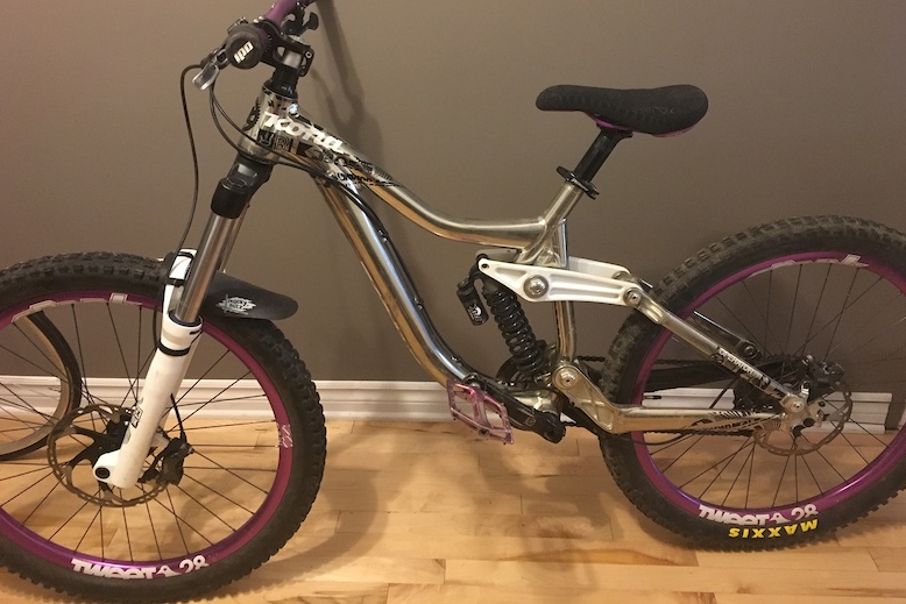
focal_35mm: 31
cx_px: 452
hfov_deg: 60.3
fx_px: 780
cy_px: 256
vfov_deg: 42.2
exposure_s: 1/15
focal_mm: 4.15
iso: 320
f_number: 2.2
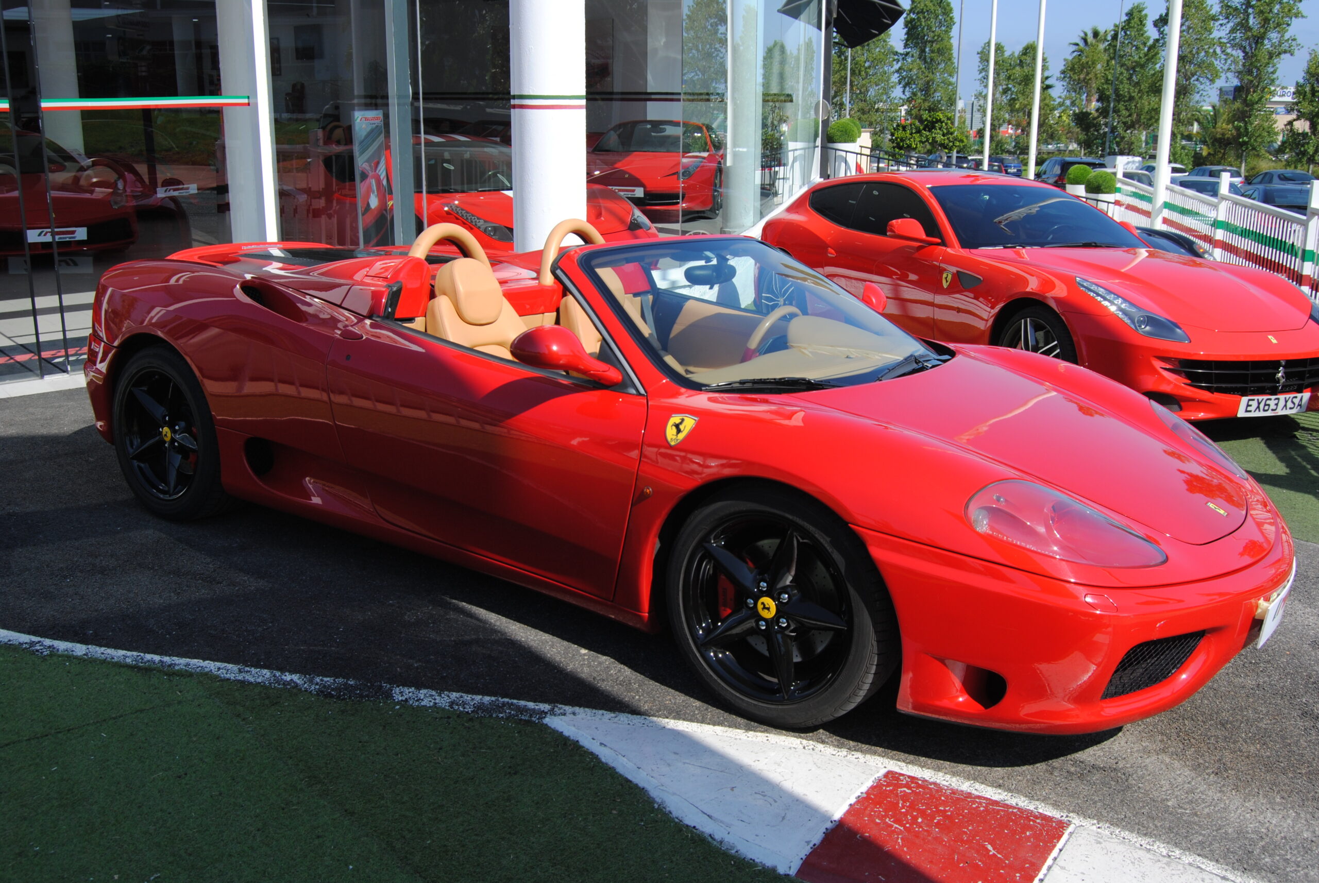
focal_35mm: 33
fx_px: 1211
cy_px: 442
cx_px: 660
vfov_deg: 40.1
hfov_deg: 57.2
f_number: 8
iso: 100
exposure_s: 1/250
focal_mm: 22
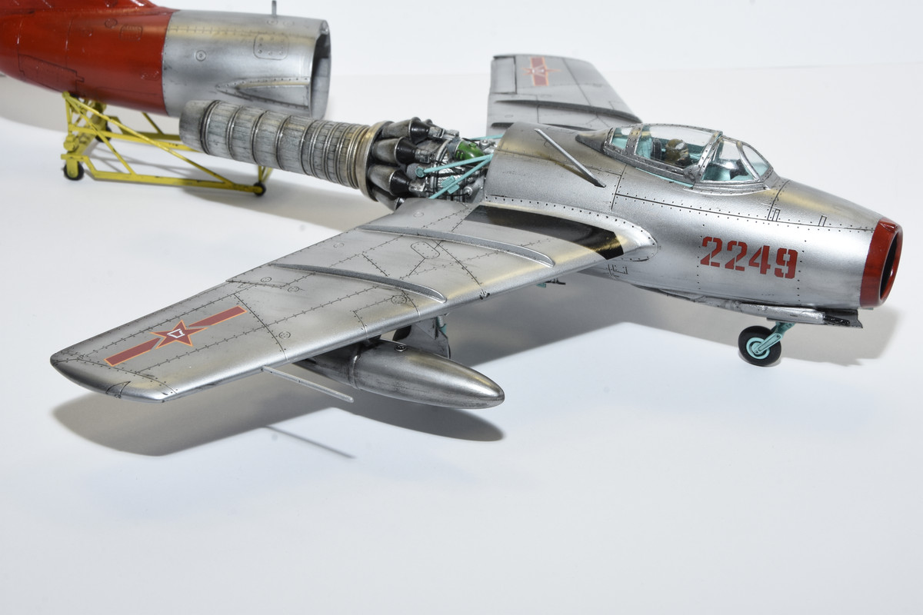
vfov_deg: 18.9
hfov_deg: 28.1
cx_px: 462
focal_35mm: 72
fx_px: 1846
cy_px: 308
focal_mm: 48
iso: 400
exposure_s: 1/60
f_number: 16
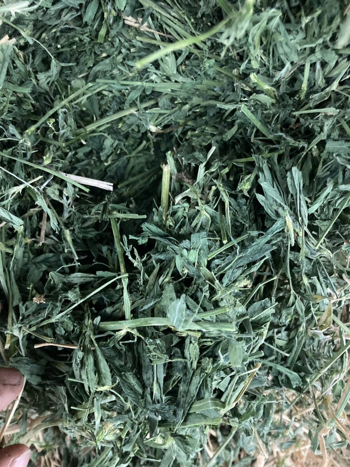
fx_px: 377
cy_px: 234
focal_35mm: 28
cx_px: 175
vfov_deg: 63.4
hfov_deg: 49.8
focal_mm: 3.99
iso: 640
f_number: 1.8
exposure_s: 1/24
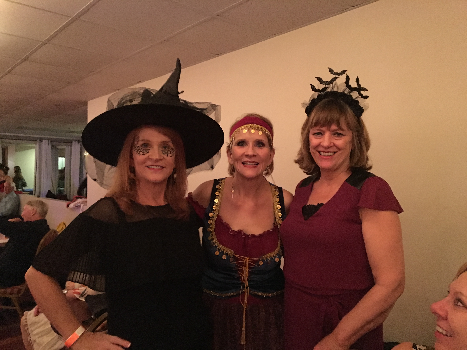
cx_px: 234
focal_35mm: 29
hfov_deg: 61.7
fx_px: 391
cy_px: 175
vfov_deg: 48.2
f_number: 2.2
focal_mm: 4.15
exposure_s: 1/15
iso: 800
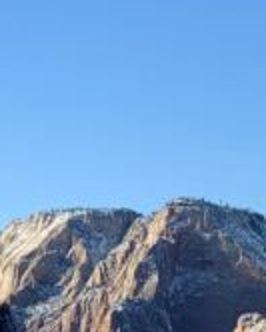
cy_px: 344
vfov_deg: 12.7
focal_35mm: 150
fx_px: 1475
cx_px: -37
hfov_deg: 10.2
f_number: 1.8
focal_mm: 4.25
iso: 25
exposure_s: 1/1585
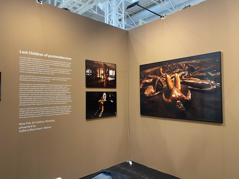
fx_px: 180
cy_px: 90
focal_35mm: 26
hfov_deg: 67.3
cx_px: 120
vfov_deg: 53.1
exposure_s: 1/50
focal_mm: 4.25
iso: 64
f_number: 1.8
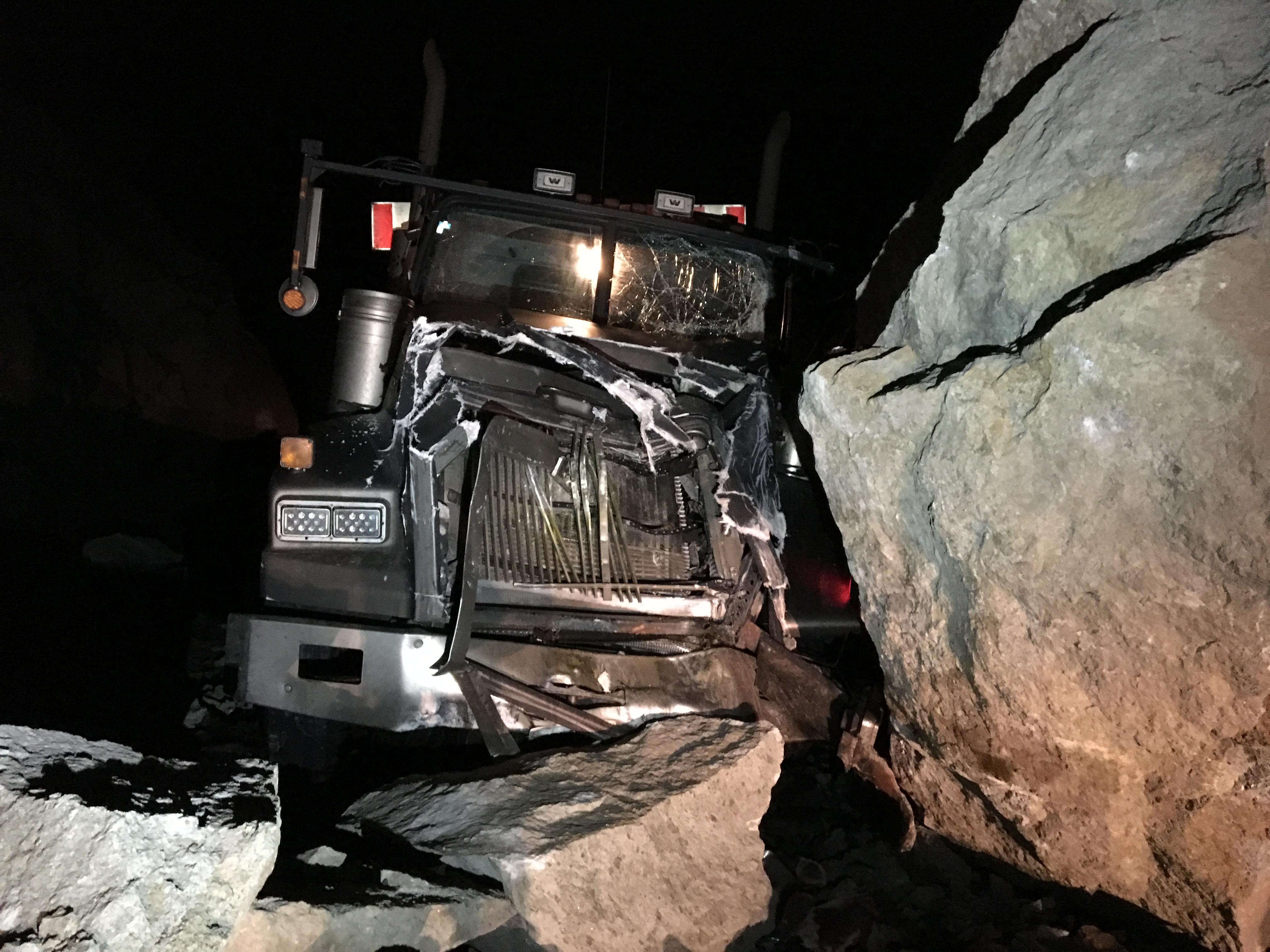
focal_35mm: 29
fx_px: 1064
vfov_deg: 48.2
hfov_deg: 61.7
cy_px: 476
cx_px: 635
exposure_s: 1/15
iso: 640
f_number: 2.2
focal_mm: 4.15
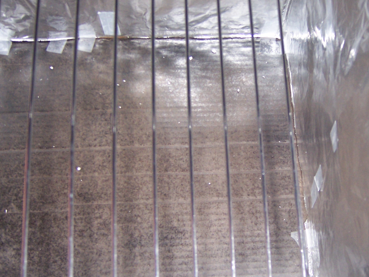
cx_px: 239
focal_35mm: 51
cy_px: 142
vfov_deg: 28.6
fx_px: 544
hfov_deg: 37.2
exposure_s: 1/60
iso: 125
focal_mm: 6.2
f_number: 2.8
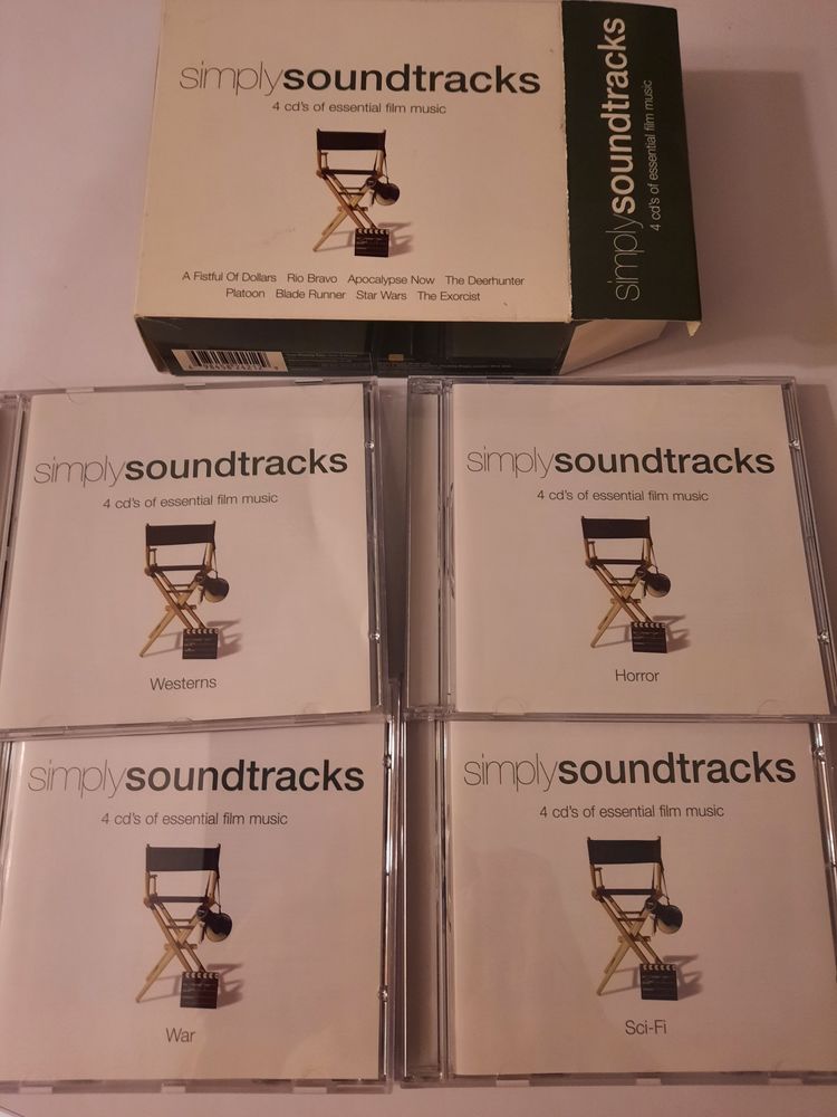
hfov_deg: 54.9
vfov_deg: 69.4
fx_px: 806
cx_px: 418
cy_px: 558
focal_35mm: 25
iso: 320
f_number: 2
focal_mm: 4.6
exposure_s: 1/25
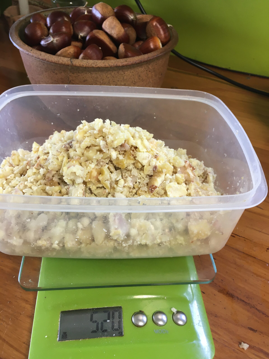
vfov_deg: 61.7
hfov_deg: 48.2
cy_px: 180
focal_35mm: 29
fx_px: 300
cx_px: 134
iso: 64
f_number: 2.2
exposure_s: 1/33
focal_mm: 4.15
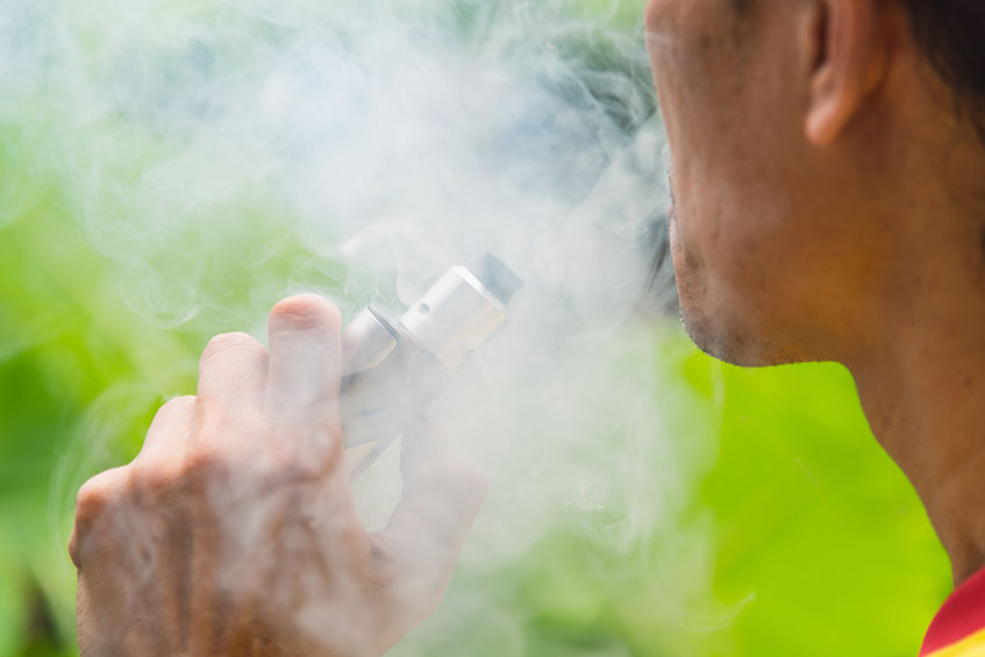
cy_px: 328
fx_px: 3284
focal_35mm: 120
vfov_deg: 11.4
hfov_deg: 17.1
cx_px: 492
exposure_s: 1/320
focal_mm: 120
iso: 200
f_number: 4
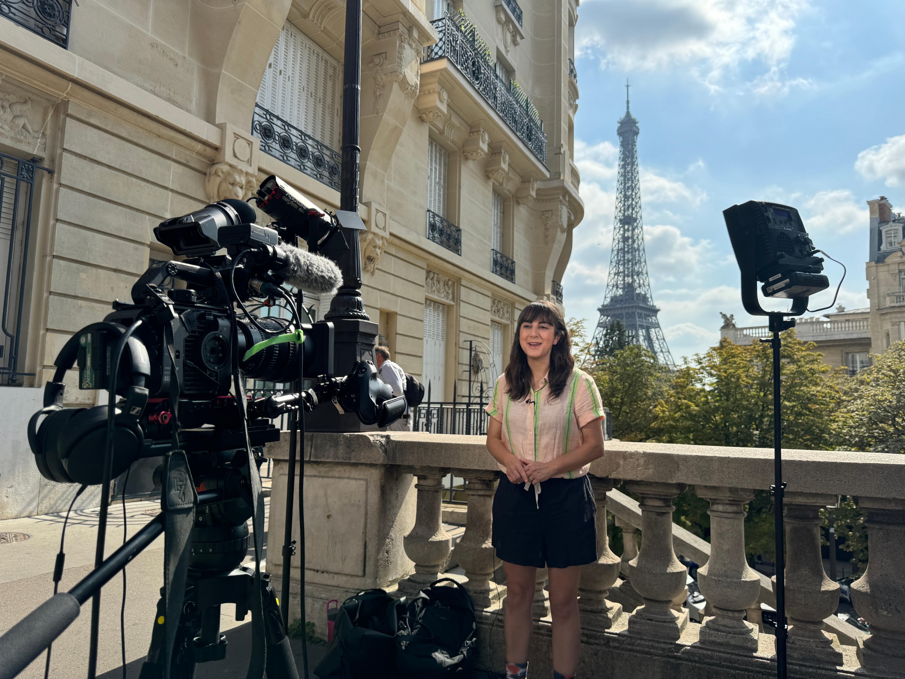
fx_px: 627
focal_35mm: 24
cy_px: 340
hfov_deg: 71.6
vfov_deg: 56.8
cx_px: 452
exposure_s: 1/3802
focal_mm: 6.76
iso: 80
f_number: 1.78
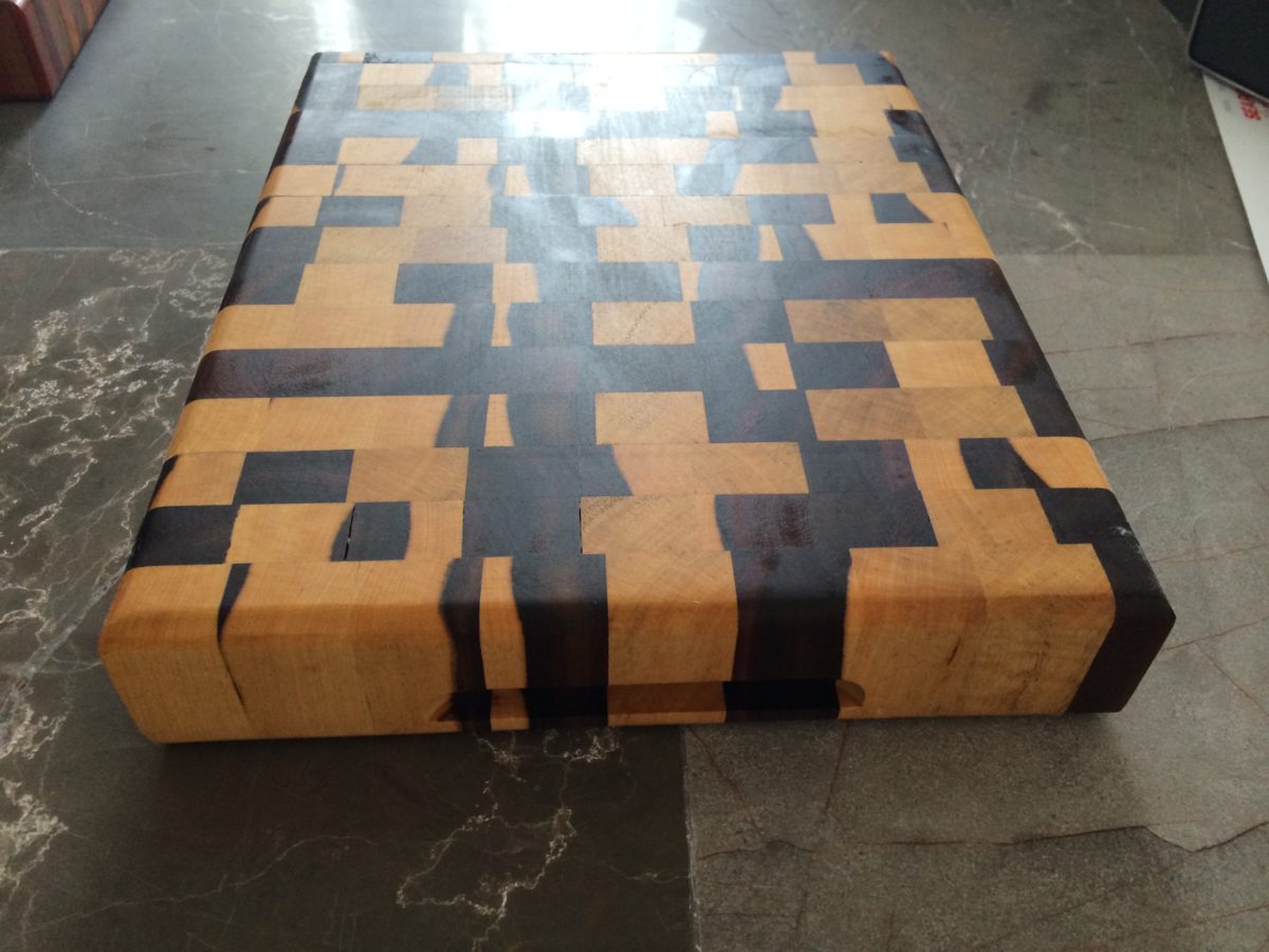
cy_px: 476
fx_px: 1100
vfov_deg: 46.8
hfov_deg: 60.0
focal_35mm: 30
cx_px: 634
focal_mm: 4.12
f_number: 2.2
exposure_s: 1/30
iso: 125
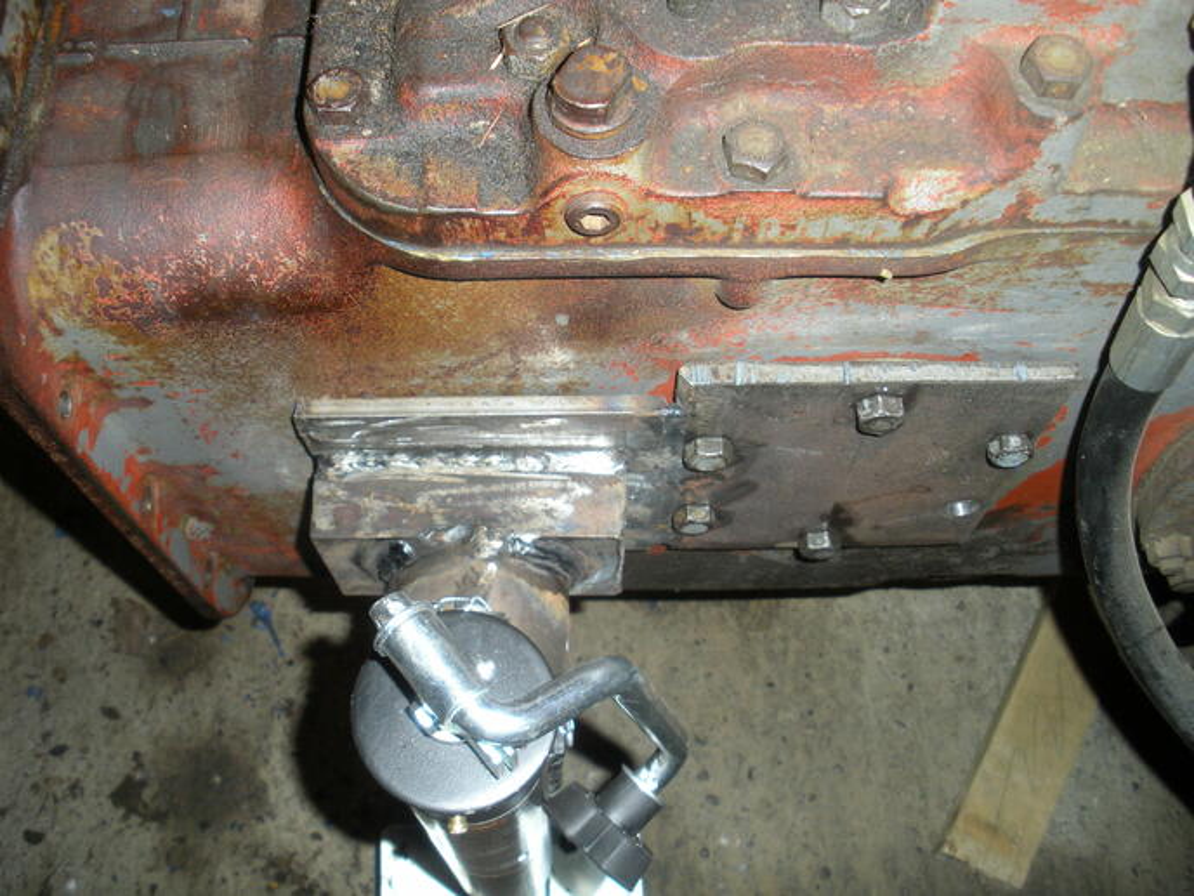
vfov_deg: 39.7
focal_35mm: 36
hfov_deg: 51.4
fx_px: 1242
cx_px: 597
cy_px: 448
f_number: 3.5
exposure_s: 1/60
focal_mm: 6.3
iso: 112
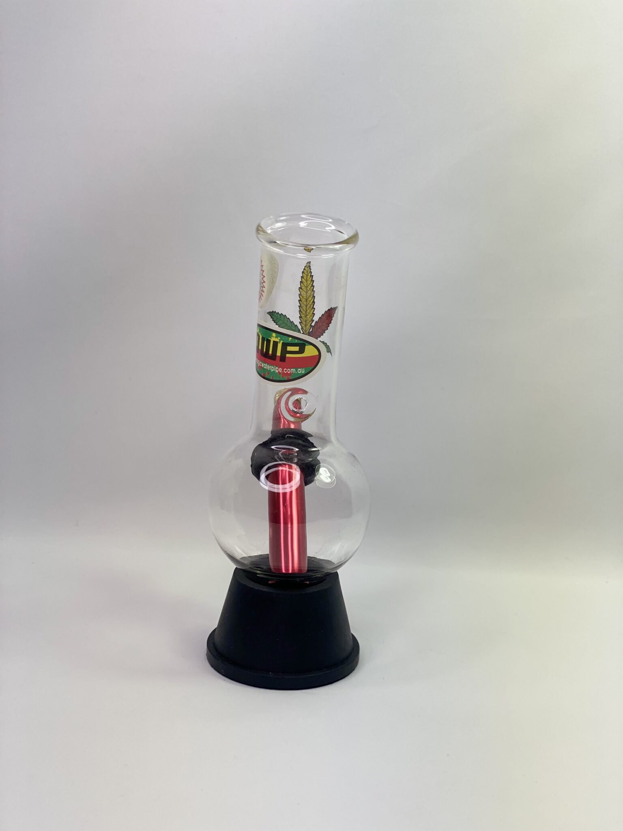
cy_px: 416
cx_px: 312
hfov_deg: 28.0
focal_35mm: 52
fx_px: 1248
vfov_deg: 36.8
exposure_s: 1/203
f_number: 2
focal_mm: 6
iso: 20
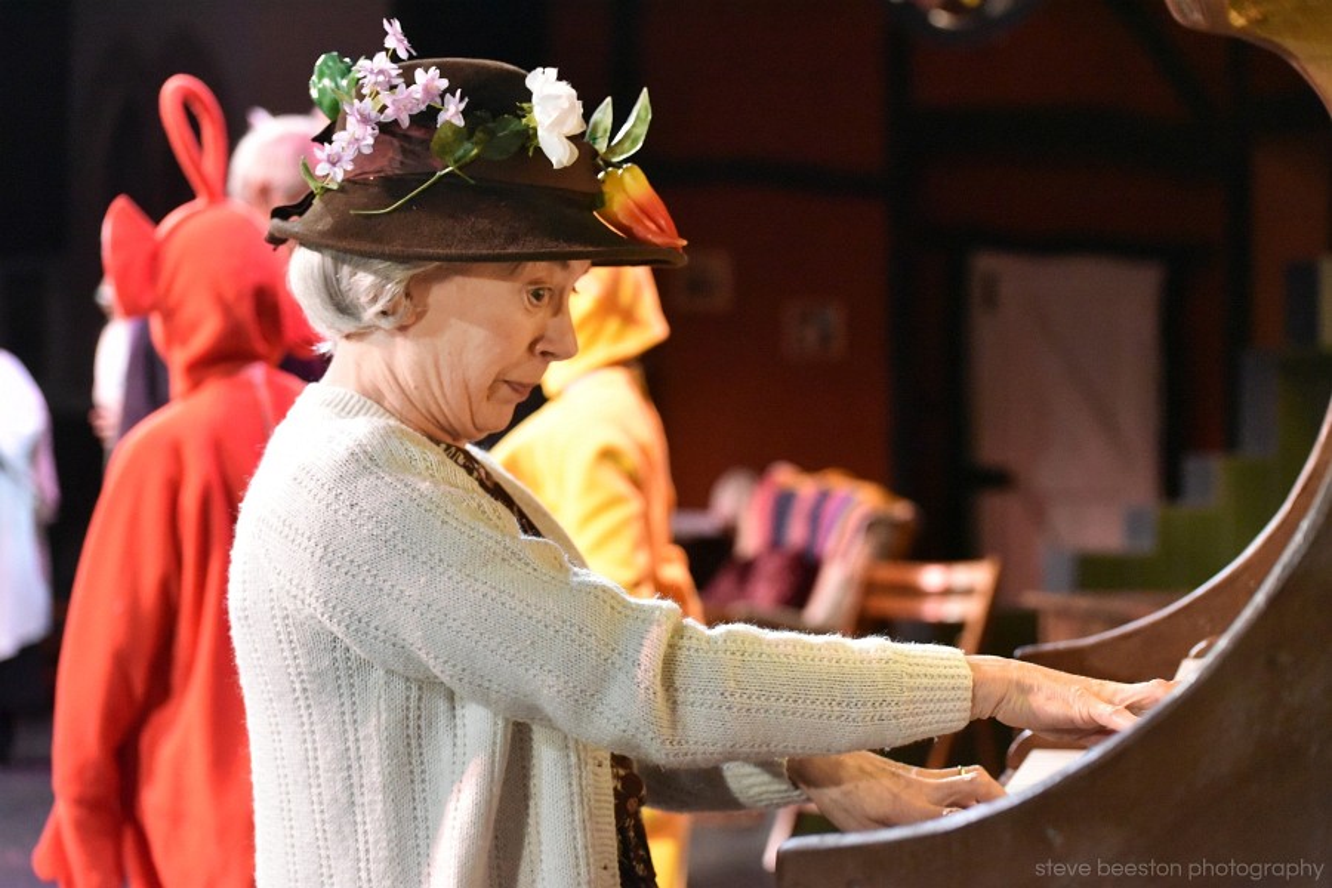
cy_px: 444
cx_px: 666
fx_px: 2590
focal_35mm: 70
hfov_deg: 28.8
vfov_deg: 19.5
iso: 12800
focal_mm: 70
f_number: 5
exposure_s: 1/320
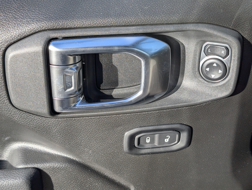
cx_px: 126
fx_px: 357
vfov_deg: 29.7
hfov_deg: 38.9
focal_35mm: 49
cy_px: 95
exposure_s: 1/307
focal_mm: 6.9
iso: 24
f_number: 1.68
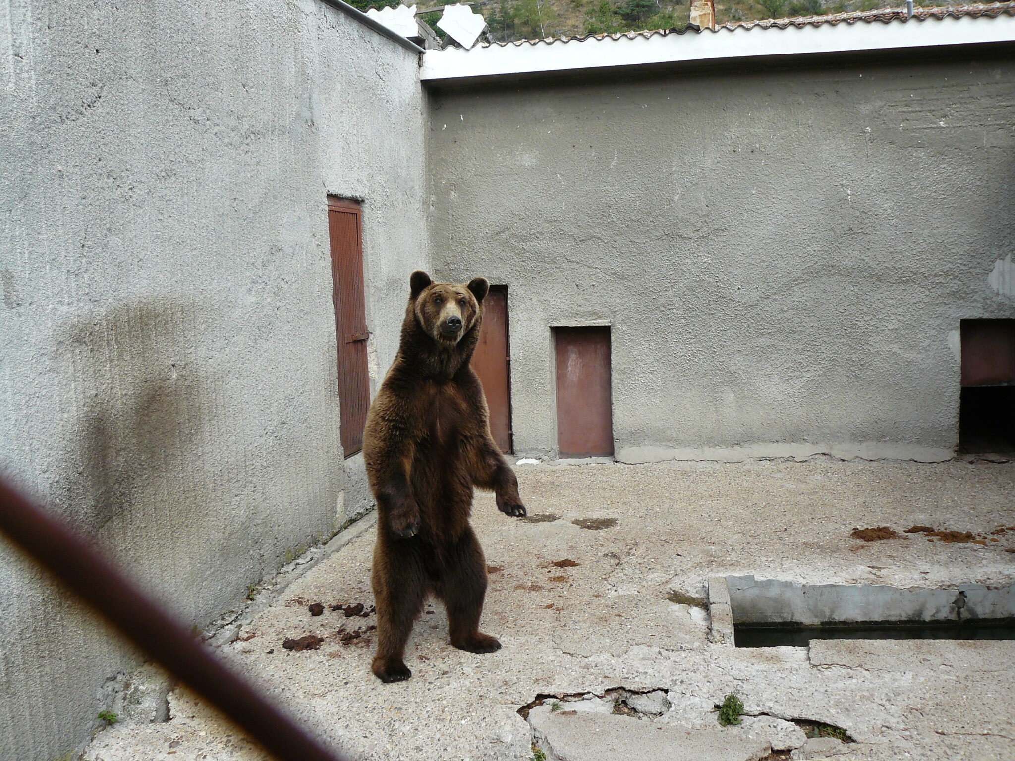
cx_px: 508
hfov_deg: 51.4
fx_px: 1056
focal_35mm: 36
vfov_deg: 39.7
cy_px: 380
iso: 100
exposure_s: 1/200
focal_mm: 6
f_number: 4.5
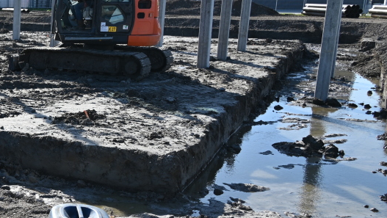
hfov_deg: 30.1
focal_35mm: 61
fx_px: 626
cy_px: 126
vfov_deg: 19.7
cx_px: -57
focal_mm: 24
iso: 100
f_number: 6.3
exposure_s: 1/320
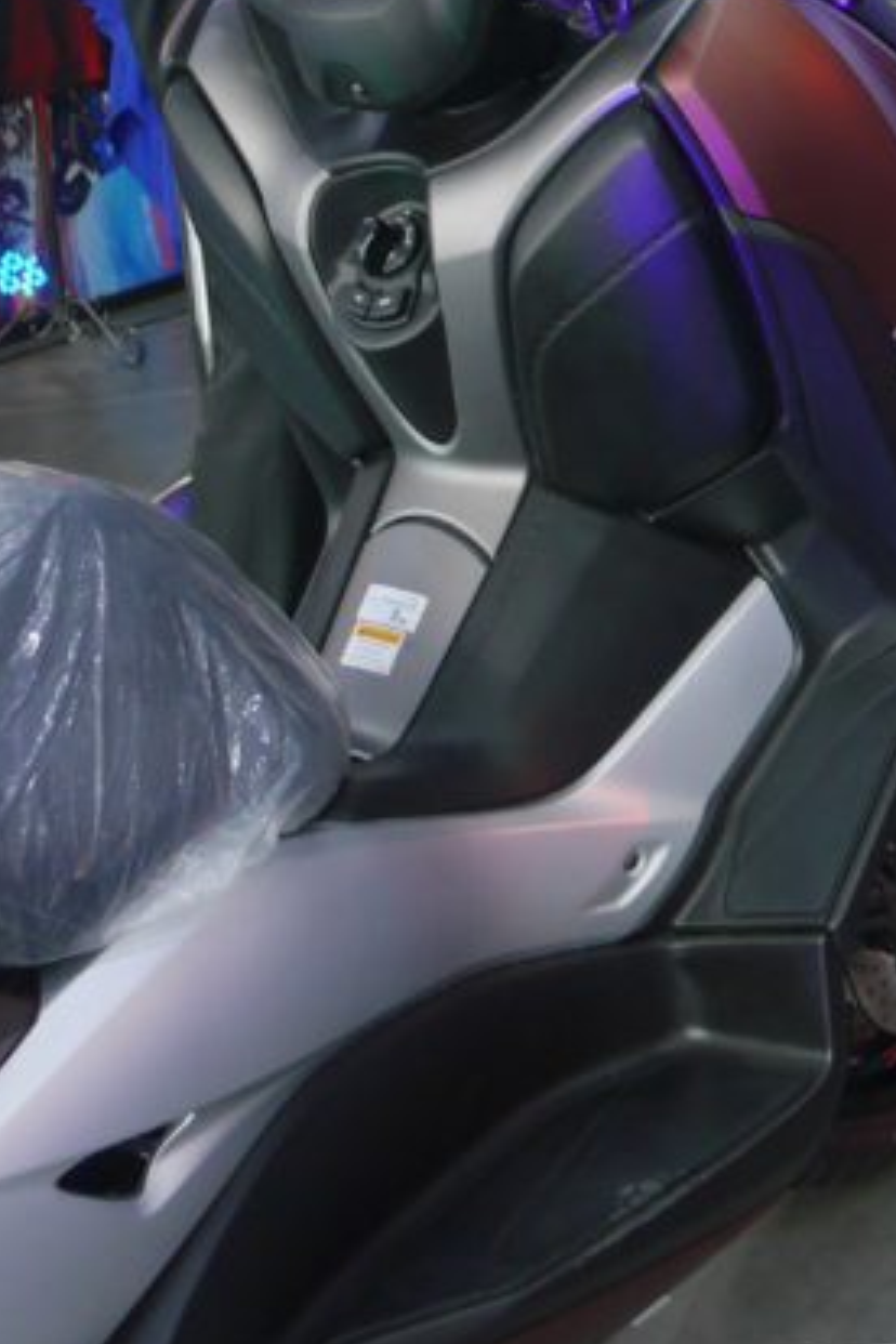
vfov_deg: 27.2
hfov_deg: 18.9
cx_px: 597
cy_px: 167
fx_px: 2688
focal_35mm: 72
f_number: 3.5
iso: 500
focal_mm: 14
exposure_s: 1/60
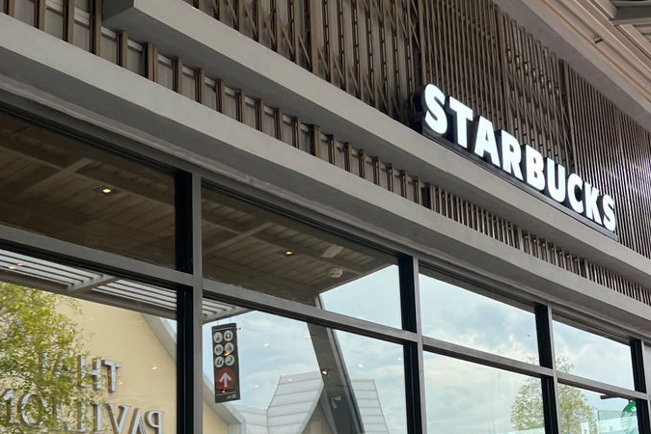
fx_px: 741
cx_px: 392
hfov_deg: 47.1
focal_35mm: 41
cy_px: 348
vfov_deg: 31.8
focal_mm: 5.7
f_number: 1.5
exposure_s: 1/159
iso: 40
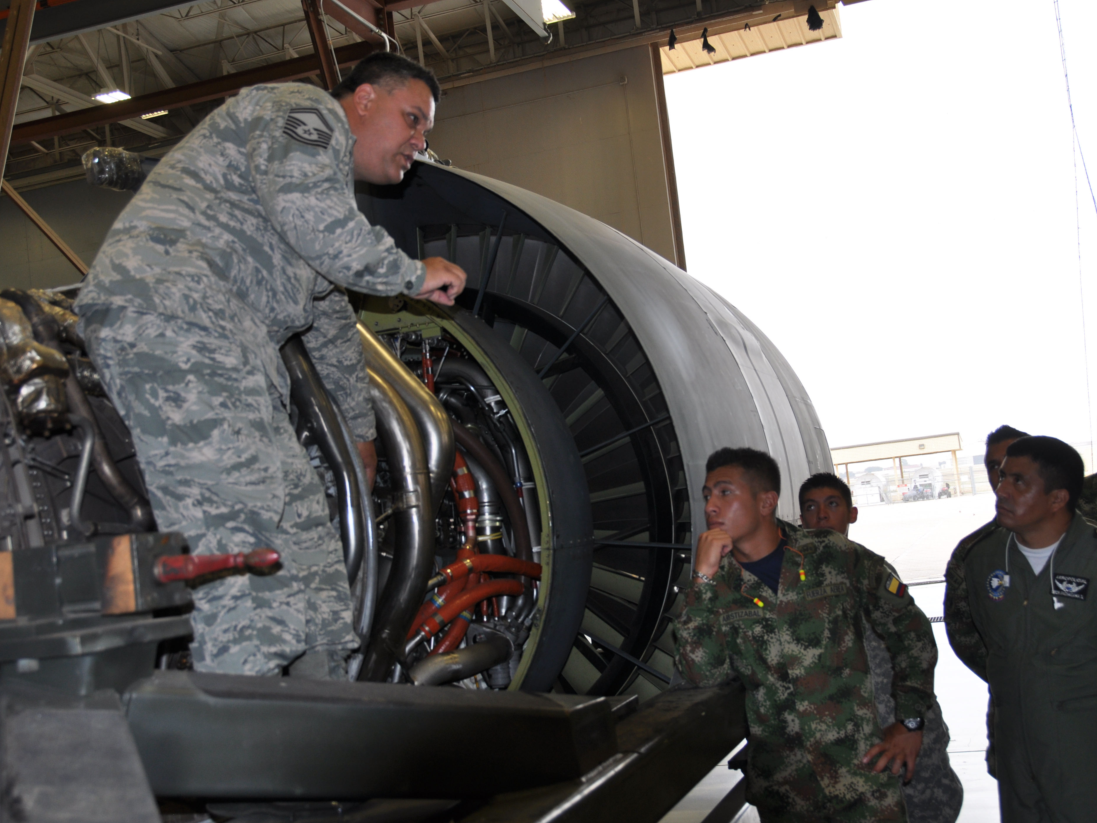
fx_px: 1363
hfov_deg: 43.8
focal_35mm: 43
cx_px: 562
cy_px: 408
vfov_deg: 33.6
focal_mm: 26
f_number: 3.8
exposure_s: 1/125
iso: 200
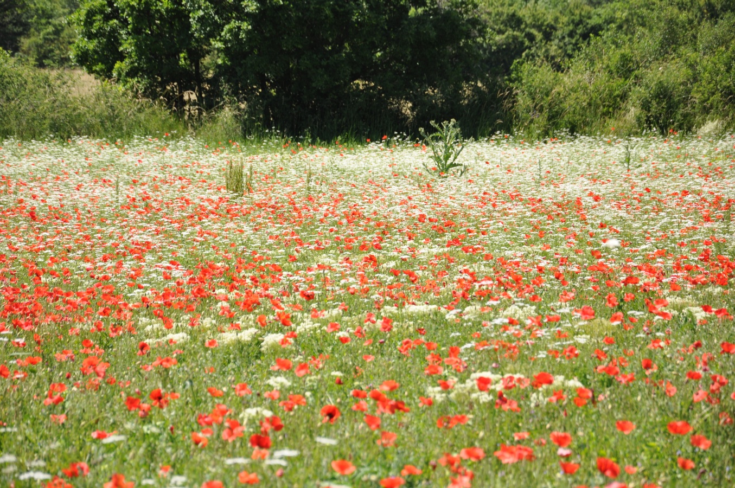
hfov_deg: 13.1
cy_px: 244
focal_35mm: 158
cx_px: 368
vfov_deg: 8.7
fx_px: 3212
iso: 320
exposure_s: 1/640
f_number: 6.3
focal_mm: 105
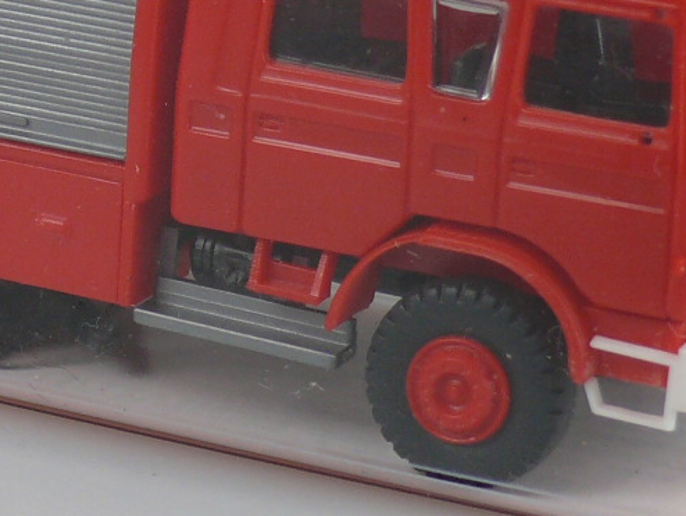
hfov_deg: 9.7
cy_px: -19
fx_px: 4045
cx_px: 71
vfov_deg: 7.3
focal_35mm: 204
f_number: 3.6
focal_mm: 10.4
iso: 100
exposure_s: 1/100
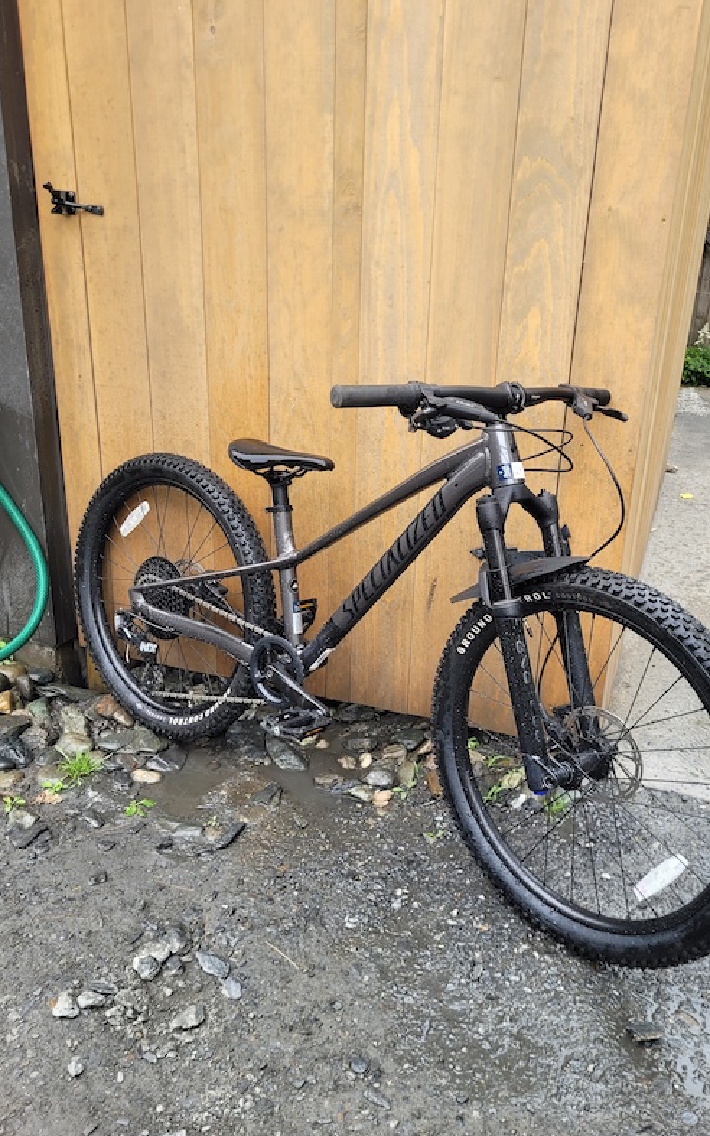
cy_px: 570
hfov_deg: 44.4
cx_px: 420
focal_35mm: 28
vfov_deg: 66.5
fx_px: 867
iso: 40
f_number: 1.8
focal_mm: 5.4
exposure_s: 1/190
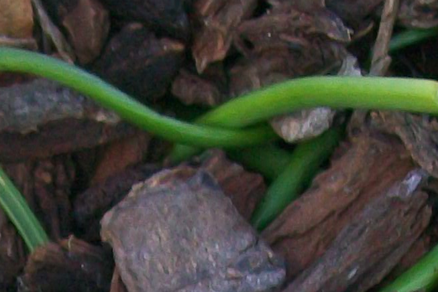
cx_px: 31
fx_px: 2422
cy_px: 781
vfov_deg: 6.5
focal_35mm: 199
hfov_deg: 10.3
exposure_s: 1/125
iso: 64
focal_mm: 6
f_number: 2.7
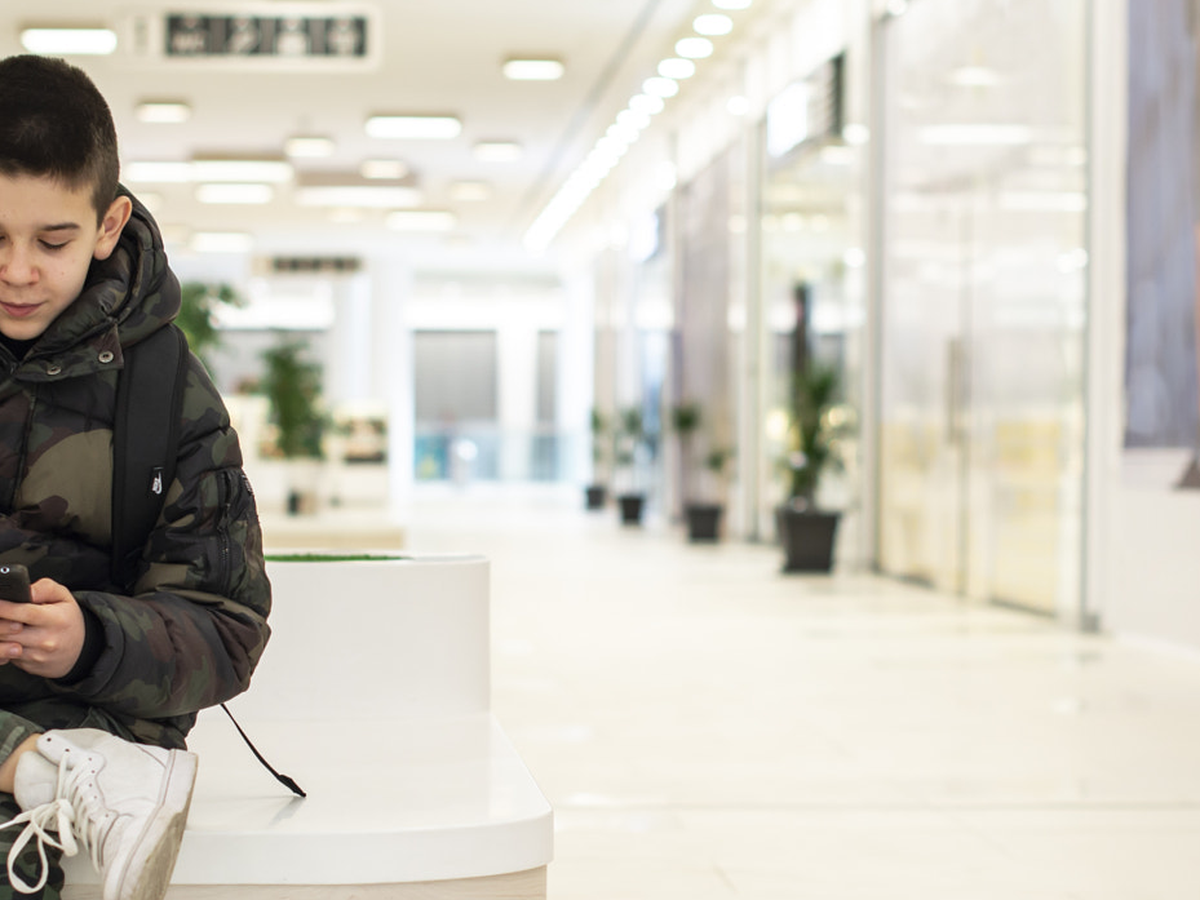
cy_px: 690
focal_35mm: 106
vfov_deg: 13.9
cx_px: 630
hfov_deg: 18.5
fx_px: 3675
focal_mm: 50
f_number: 2
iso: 180
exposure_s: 1/125
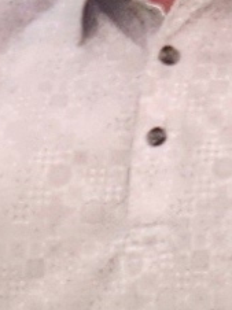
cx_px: -74
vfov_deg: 17.0
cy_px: -167
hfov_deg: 13.6
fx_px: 931
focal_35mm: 104
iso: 20
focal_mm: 5.4
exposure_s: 1/416
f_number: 1.8
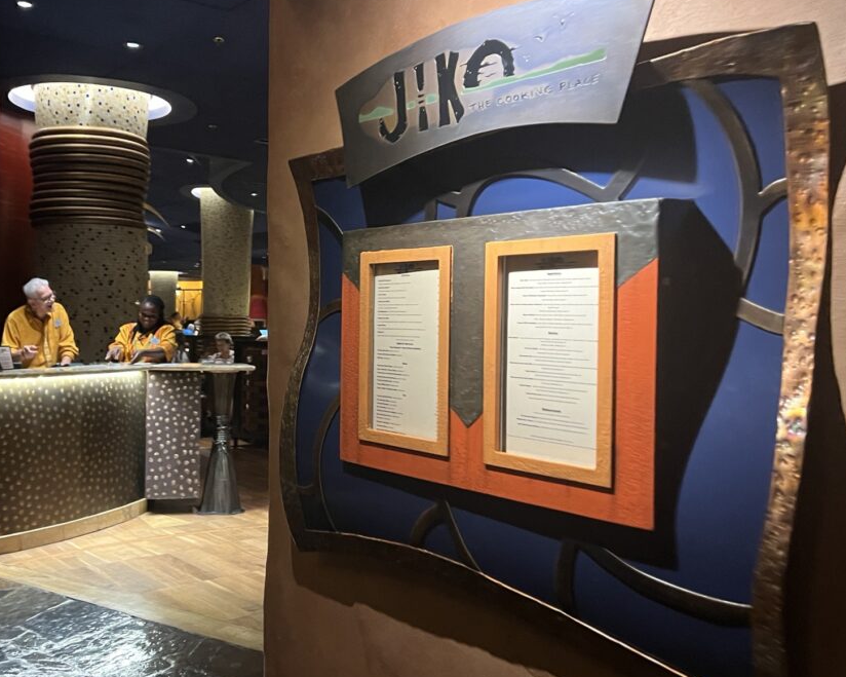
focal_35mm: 35
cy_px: 324
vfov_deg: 42.2
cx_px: 311
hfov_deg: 50.9
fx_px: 876
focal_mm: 5.7
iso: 400
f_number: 1.5
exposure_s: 1/40
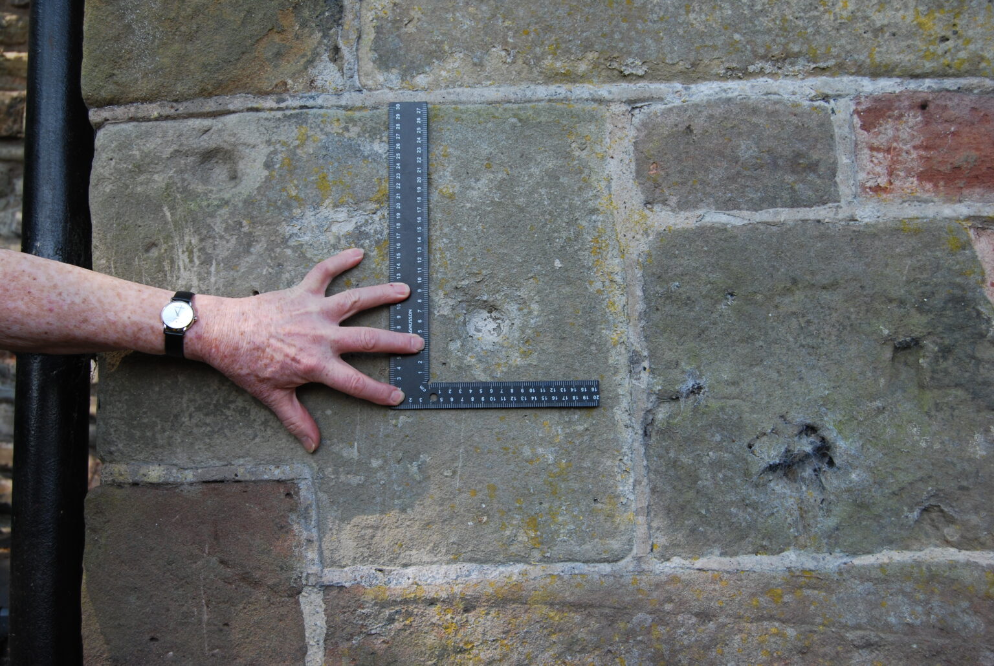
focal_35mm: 42
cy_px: 333
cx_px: 497
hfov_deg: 46.4
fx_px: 1161
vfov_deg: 32.0
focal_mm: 28
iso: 140
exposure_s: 1/125
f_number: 5.6
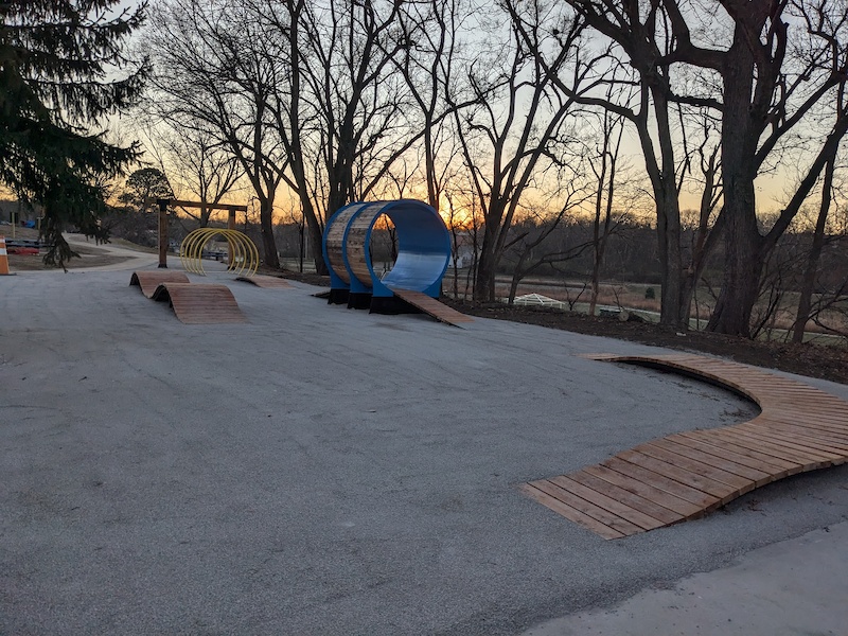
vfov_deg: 51.4
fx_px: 661
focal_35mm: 27
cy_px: 318
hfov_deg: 65.3
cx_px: 424
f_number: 1.73
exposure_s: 1/731
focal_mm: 4.38
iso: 45
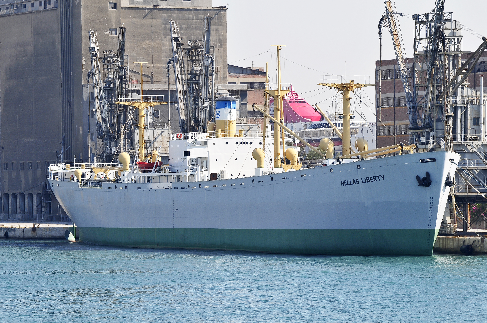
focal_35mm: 232
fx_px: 3141
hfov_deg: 8.9
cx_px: 244
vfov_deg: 5.9
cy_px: 162
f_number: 10
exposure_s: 1/320
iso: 200
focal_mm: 155
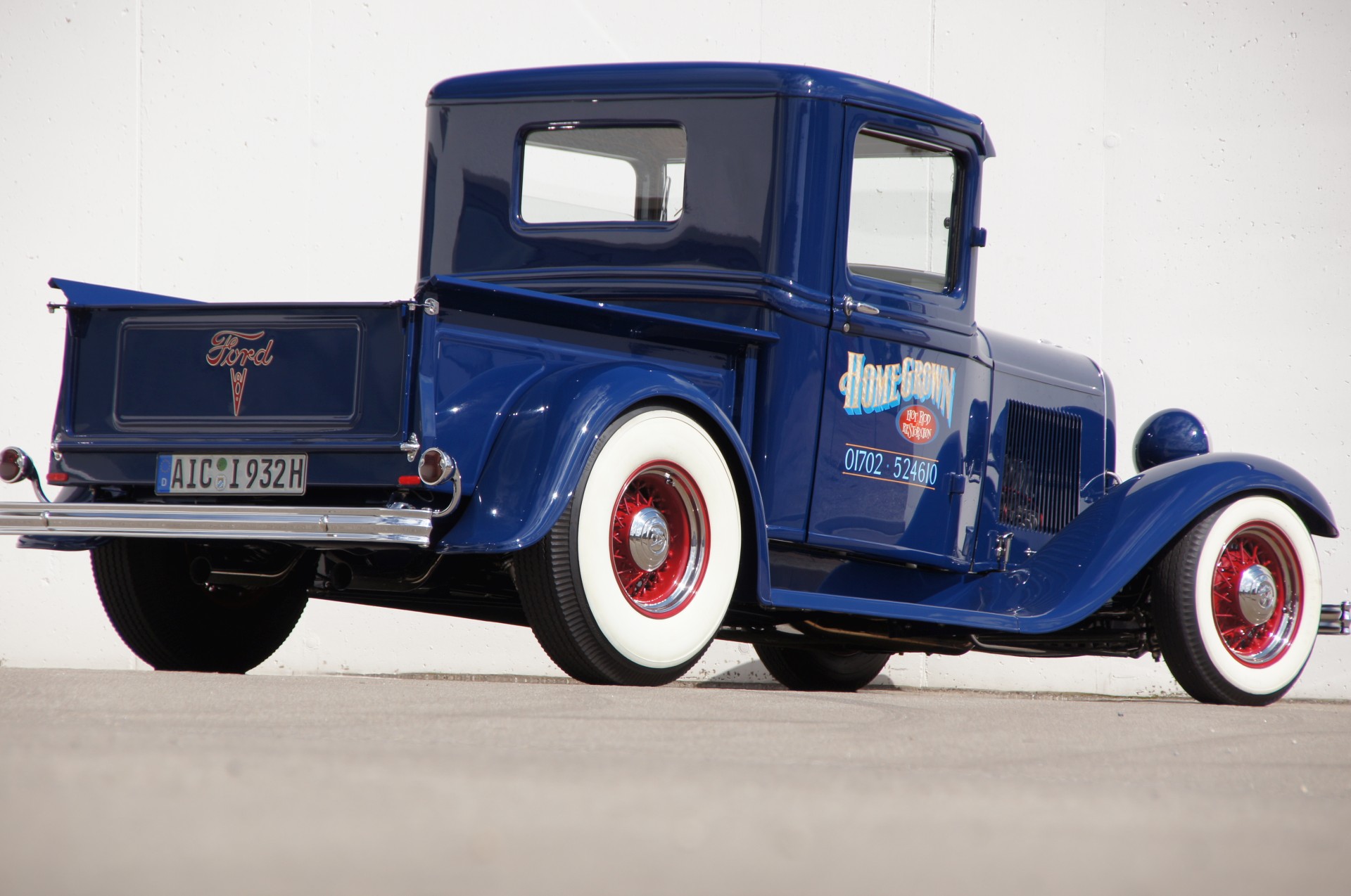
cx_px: 676
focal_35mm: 240
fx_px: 8993
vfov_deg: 5.7
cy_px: 448
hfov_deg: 8.6
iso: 100
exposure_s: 1/320
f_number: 7.1
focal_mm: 160
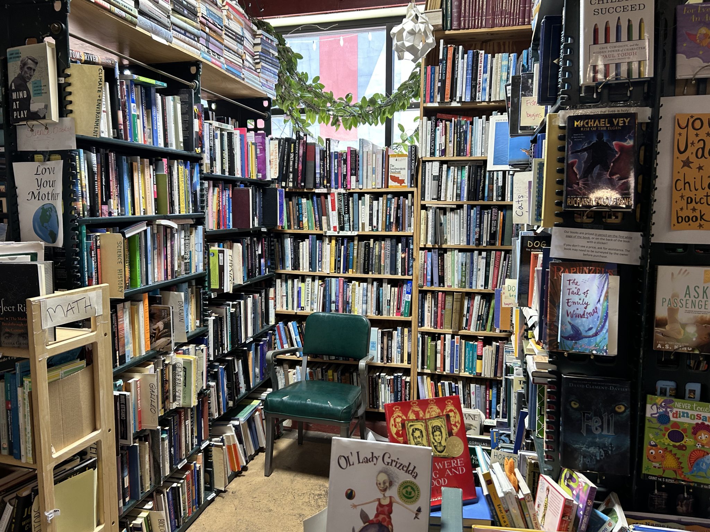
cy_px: 266
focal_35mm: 26
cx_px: 355
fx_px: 533
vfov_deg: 53.1
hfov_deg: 67.3
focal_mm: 5.7
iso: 125
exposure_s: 1/120
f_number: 1.5
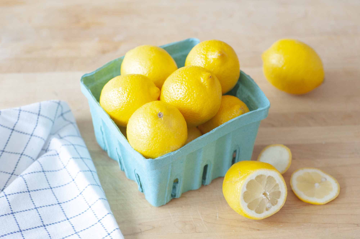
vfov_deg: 13.7
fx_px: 999
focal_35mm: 100
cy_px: 120
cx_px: 180
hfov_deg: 20.4
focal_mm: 100
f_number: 7.1
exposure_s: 1/250
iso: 1250
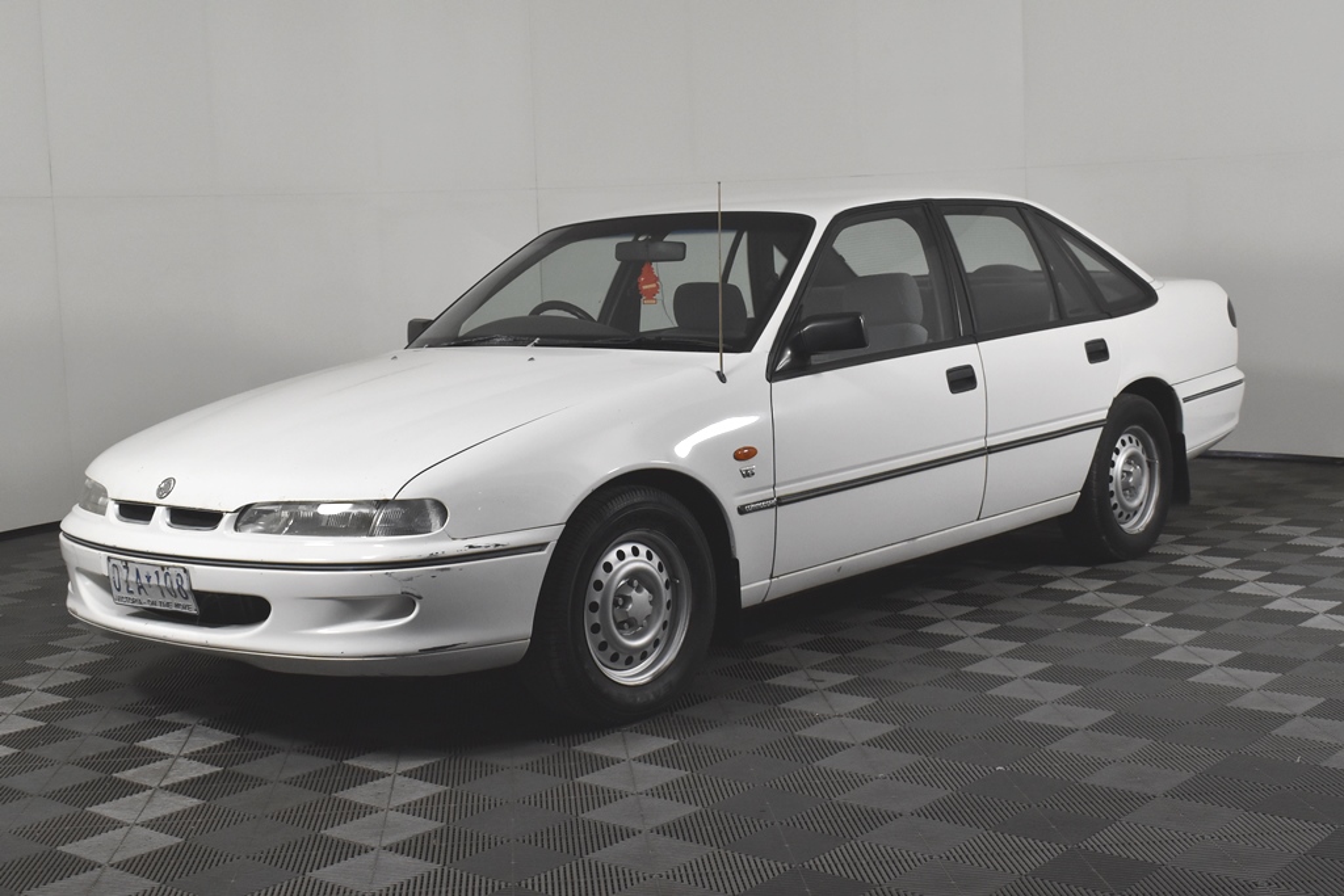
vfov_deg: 28.1
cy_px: 448
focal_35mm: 48
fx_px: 1792
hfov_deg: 41.1
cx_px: 672
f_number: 9
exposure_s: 1/320
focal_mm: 32
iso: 1600
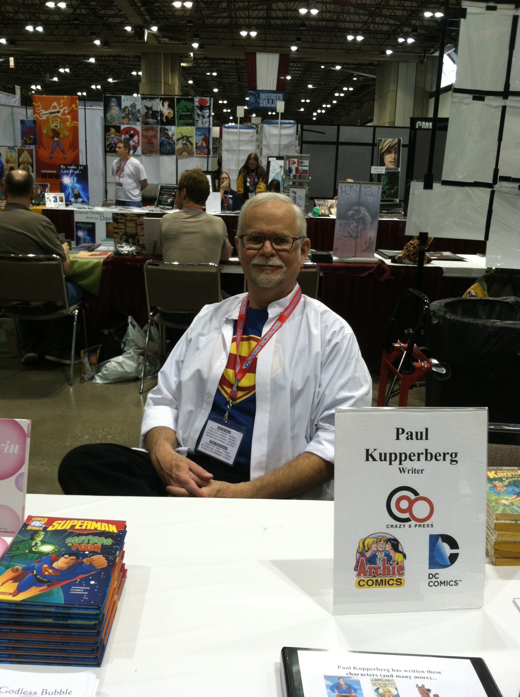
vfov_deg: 52.7
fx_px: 703
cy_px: 348
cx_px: 260
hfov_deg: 40.6
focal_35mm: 35
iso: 80
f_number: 2.8
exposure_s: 1/20
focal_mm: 3.85
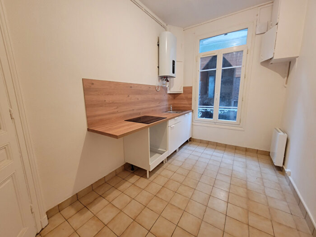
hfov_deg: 106.2
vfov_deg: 89.9
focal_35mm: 13
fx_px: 119
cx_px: 158
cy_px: 118
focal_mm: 2.2
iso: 320
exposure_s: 1/60
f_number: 2.2
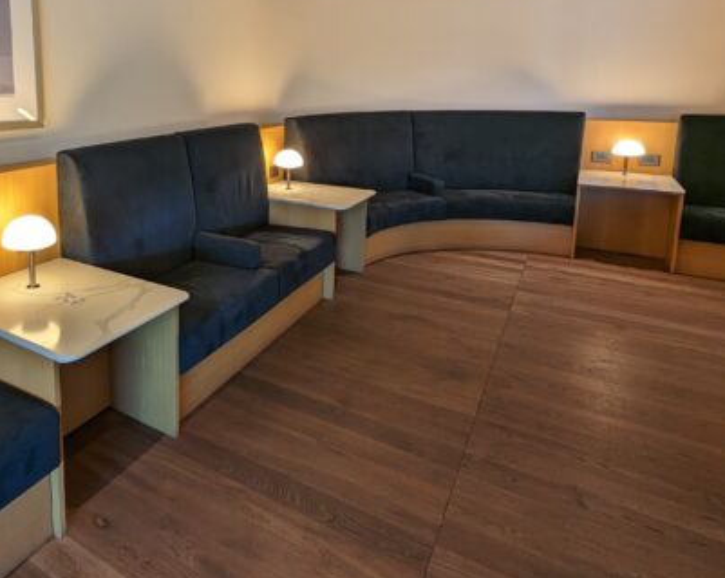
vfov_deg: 58.1
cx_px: 191
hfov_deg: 68.4
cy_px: 154
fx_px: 493
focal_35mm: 23
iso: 46
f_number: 2.2
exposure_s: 1/33.4
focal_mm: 1.95
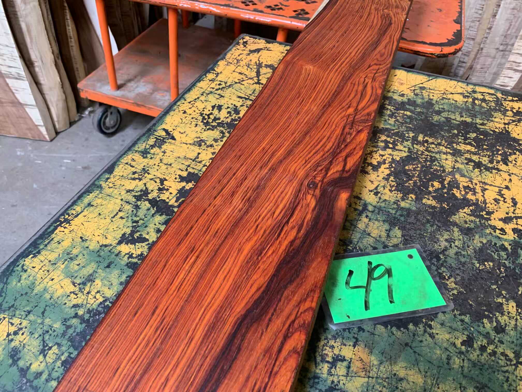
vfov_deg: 53.1
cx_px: 261
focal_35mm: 26
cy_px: 196
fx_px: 392
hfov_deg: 67.3
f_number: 1.8
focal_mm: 4.25
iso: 160
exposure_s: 1/60
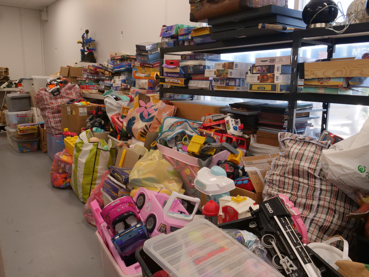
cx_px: 184
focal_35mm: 32
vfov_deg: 44.2
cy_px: 138
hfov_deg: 56.8
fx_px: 341
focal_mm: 16
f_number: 8
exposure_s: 1/100
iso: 2000
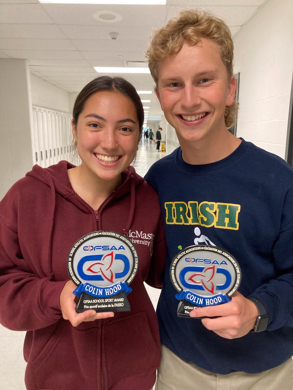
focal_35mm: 28
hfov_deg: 49.7
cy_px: 195
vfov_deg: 63.4
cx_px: 146
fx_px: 316
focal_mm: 3.99
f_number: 1.8
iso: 250
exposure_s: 1/60
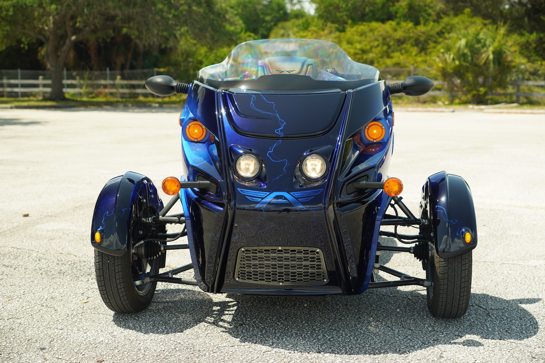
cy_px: 182
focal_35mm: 50
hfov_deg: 40.0
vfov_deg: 27.3
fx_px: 749
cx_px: 272
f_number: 2.8
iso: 100
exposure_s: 1/320
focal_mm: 33
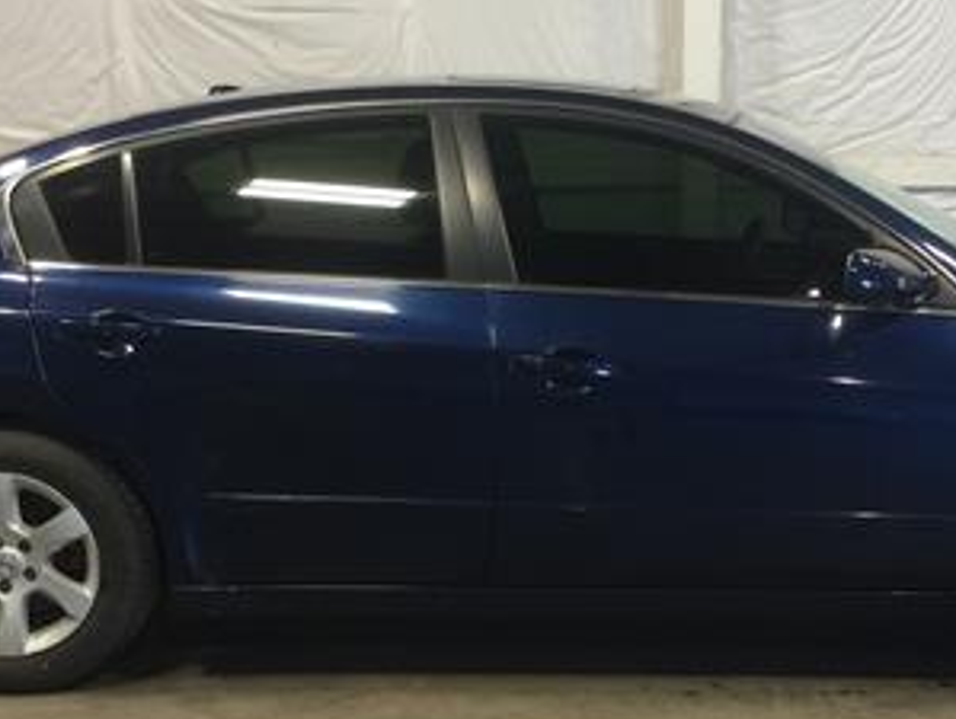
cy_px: 457
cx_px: 560
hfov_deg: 31.1
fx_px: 1714
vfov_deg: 23.6
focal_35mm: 62
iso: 64
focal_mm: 4.15
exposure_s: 1/30
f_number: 2.2
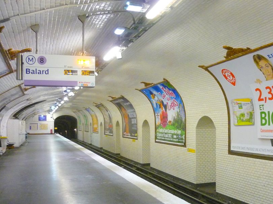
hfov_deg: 44.4
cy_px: 118
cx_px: 173
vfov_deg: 34.3
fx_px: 331
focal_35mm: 42
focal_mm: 5.5
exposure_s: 1/15
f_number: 2.8
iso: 400
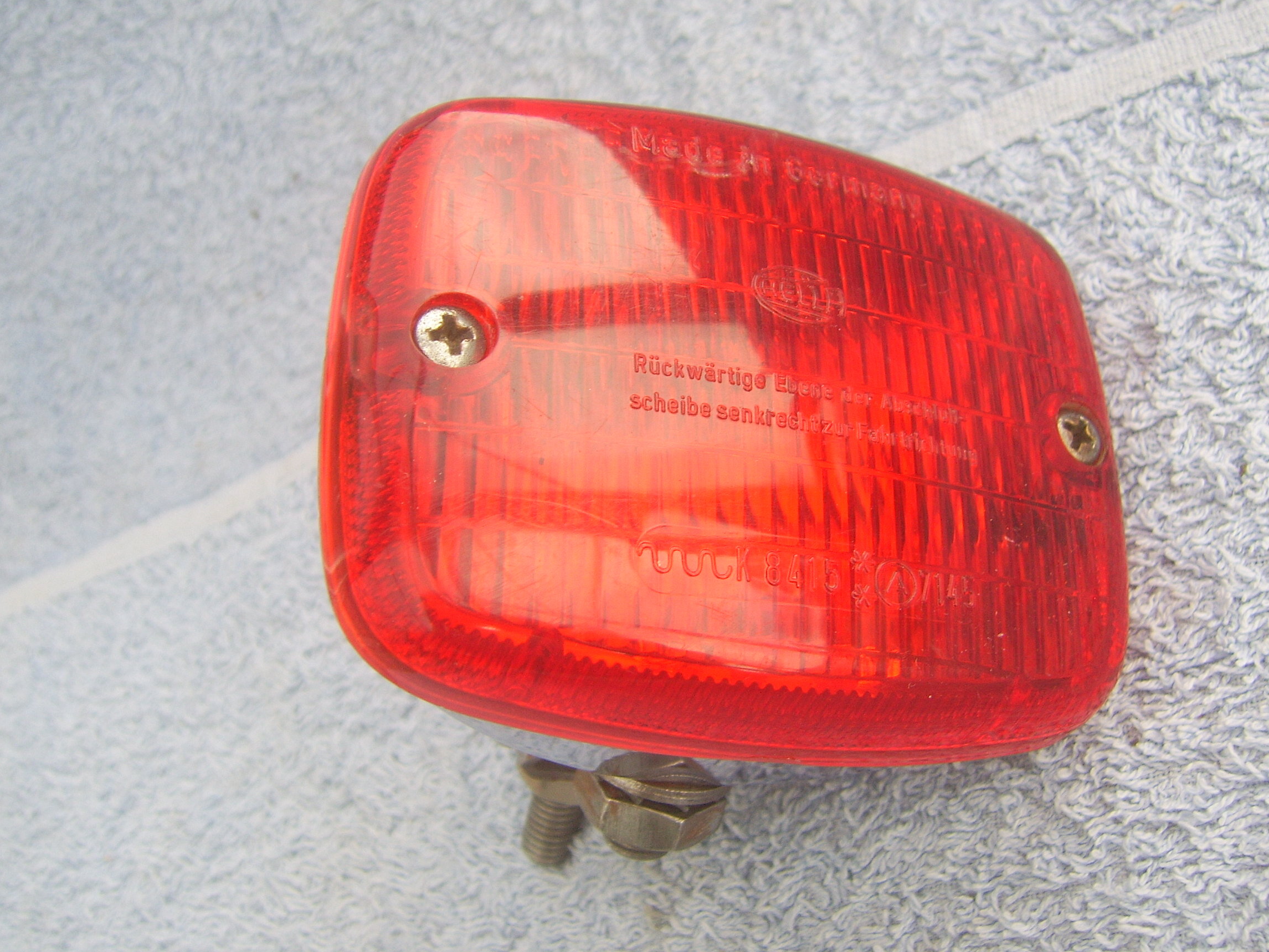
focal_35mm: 43
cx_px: 673
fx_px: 1576
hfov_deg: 43.8
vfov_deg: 33.6
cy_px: 422
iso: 50
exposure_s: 1/100
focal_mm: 7.8
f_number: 3.2
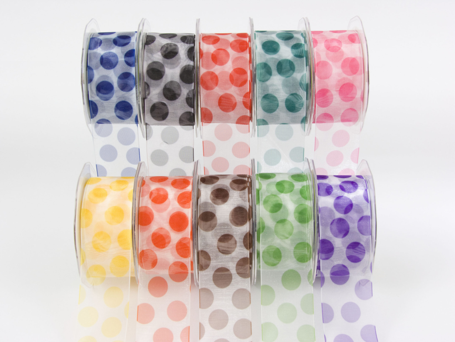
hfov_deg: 38.2
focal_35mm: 50
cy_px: 171
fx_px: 657
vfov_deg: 29.1
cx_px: 228
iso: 50
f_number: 8
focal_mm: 12.9
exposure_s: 1/400
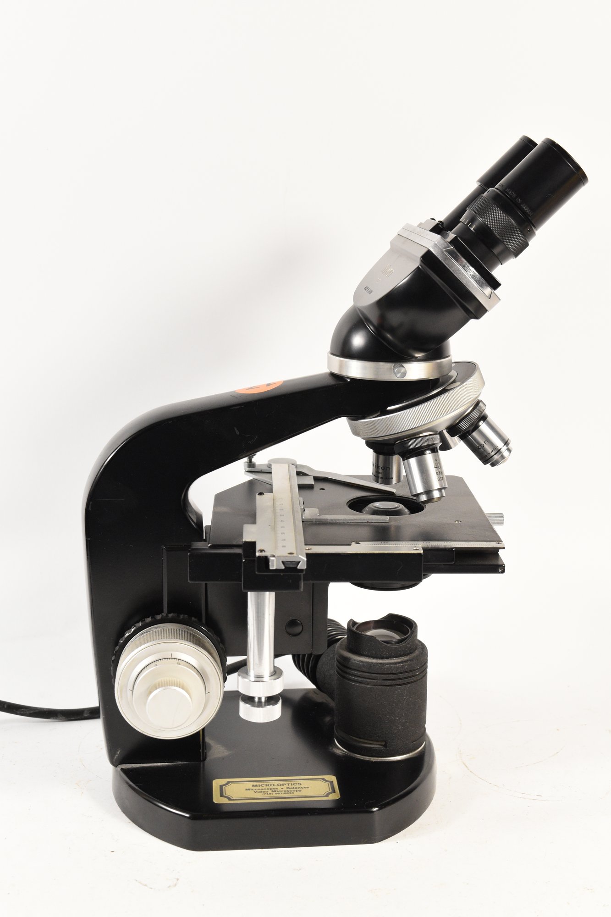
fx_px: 1298
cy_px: 458
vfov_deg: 38.9
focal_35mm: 51
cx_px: 306
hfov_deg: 26.5
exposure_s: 1/160
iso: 1250
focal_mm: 34
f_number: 8
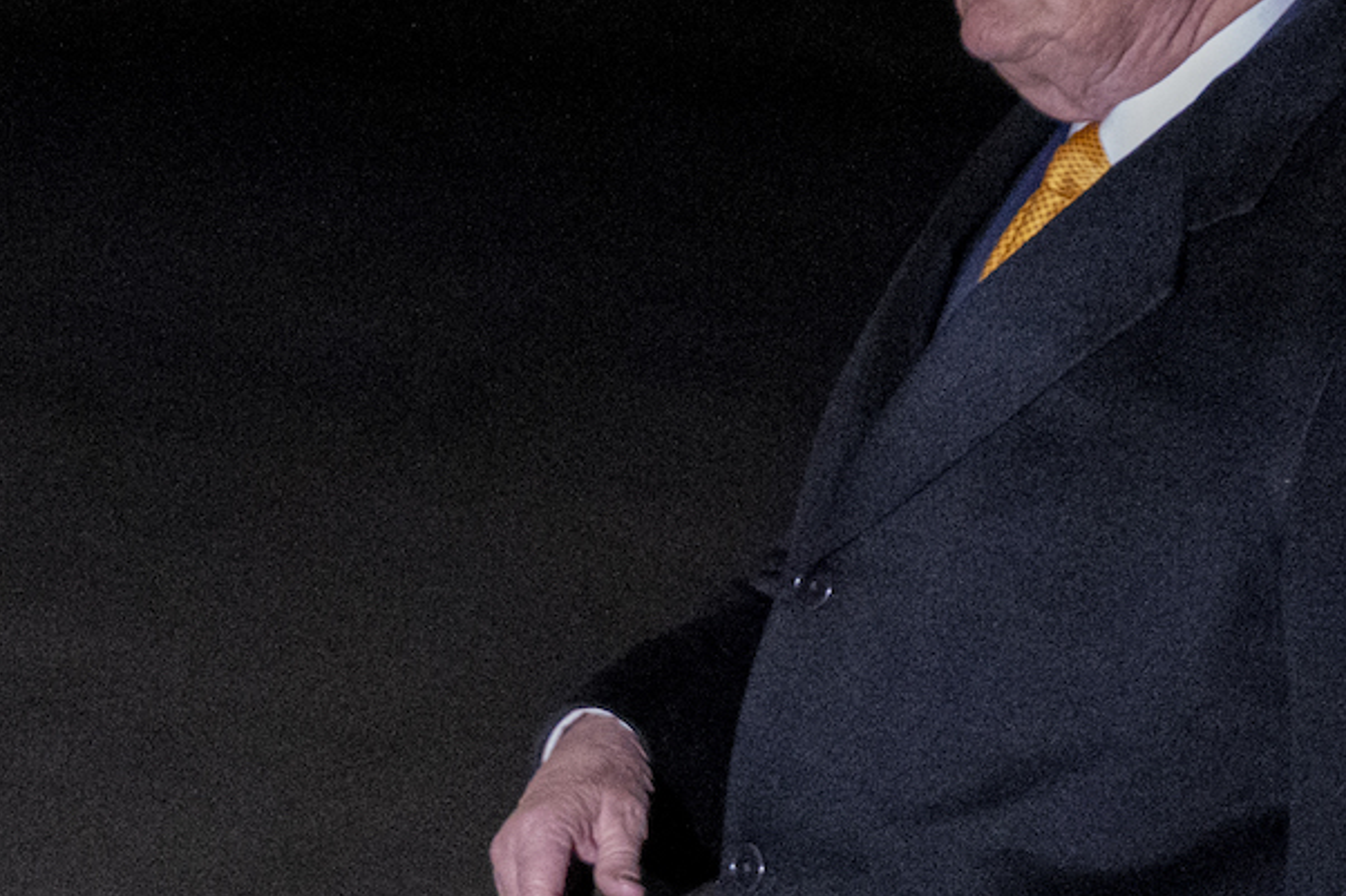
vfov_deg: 3.7
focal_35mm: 373
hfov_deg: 5.5
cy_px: 251
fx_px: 13941
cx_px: 689
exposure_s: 1/250
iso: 12800
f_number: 2.8
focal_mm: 125
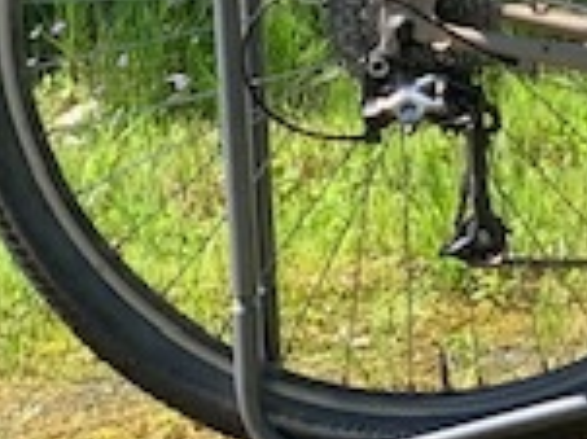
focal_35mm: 220
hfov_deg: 8.6
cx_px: 1108
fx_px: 3728
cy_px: -144
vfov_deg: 6.7
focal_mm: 6
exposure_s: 1/353
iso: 16
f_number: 2.4
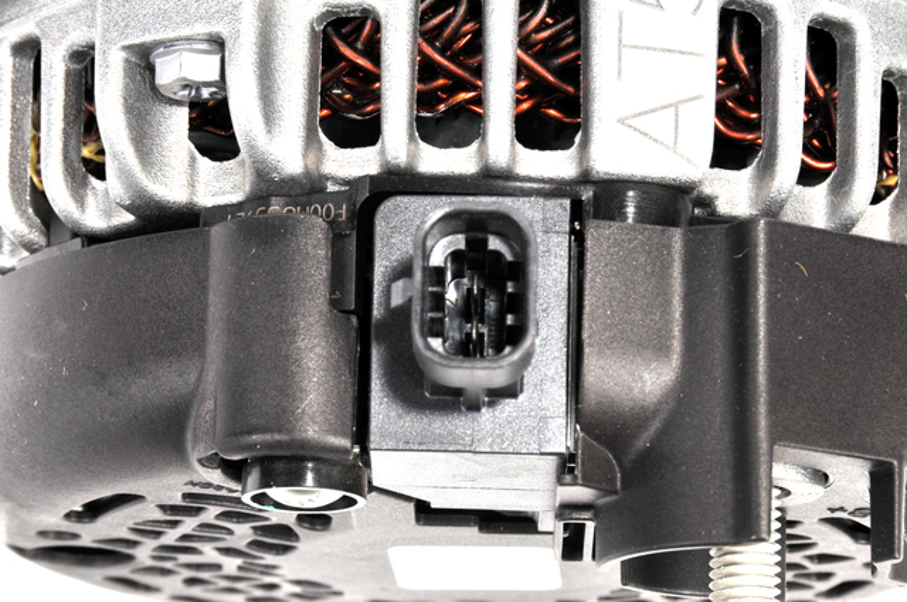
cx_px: 454
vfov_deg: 4.6
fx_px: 7549
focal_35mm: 300
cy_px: 301
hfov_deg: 6.9
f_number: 22
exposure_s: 1/200
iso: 160
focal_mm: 200
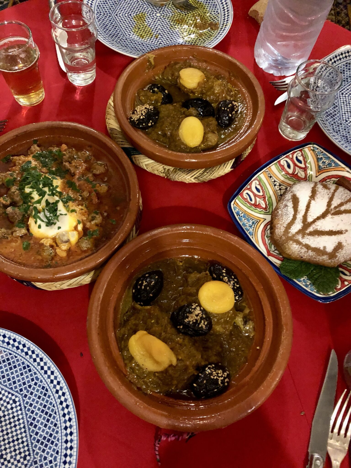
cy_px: 234
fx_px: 379
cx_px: 176
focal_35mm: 28
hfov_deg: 49.7
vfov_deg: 63.4
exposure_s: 1/4
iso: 125
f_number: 1.8
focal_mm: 3.99
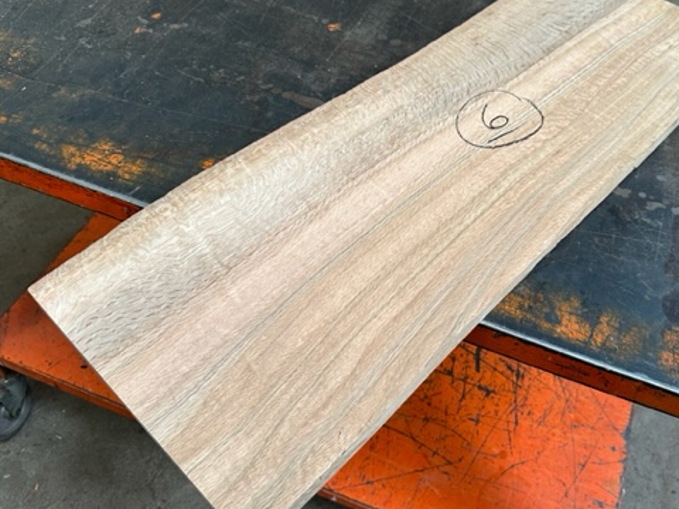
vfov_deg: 44.0
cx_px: 407
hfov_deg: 56.4
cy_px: 218
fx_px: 628
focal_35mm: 32
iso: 160
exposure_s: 1/120
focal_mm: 6.86
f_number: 1.78
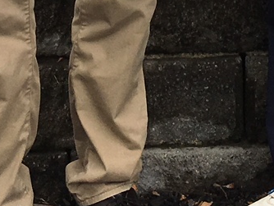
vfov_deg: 7.7
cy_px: -356
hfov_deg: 11.2
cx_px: 221
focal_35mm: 175
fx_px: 1386
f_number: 2.2
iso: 25
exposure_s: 1/379
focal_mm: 4.15
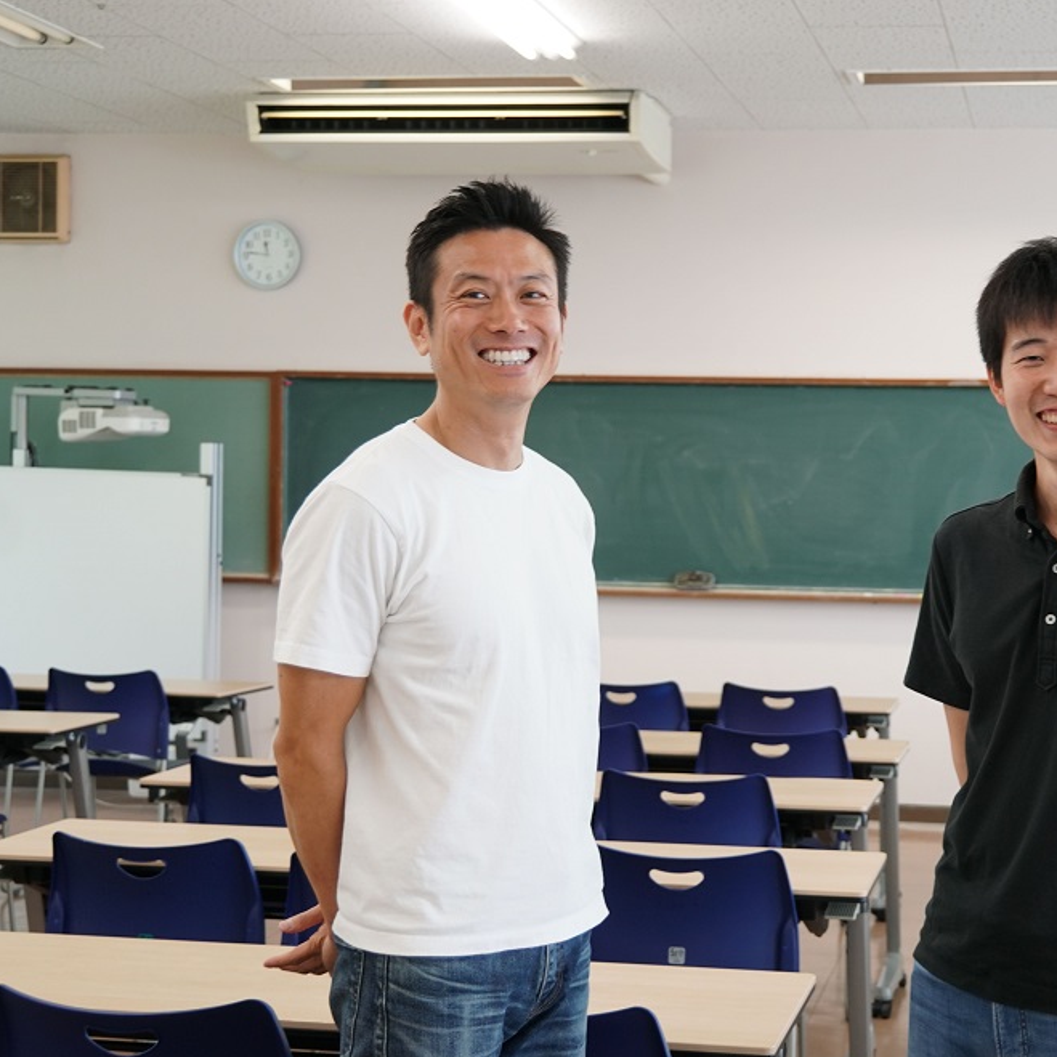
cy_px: 531
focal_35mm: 58
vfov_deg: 29.6
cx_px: 744
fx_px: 2004
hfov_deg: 29.2
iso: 320
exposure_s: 1/60
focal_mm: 30
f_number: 4.5
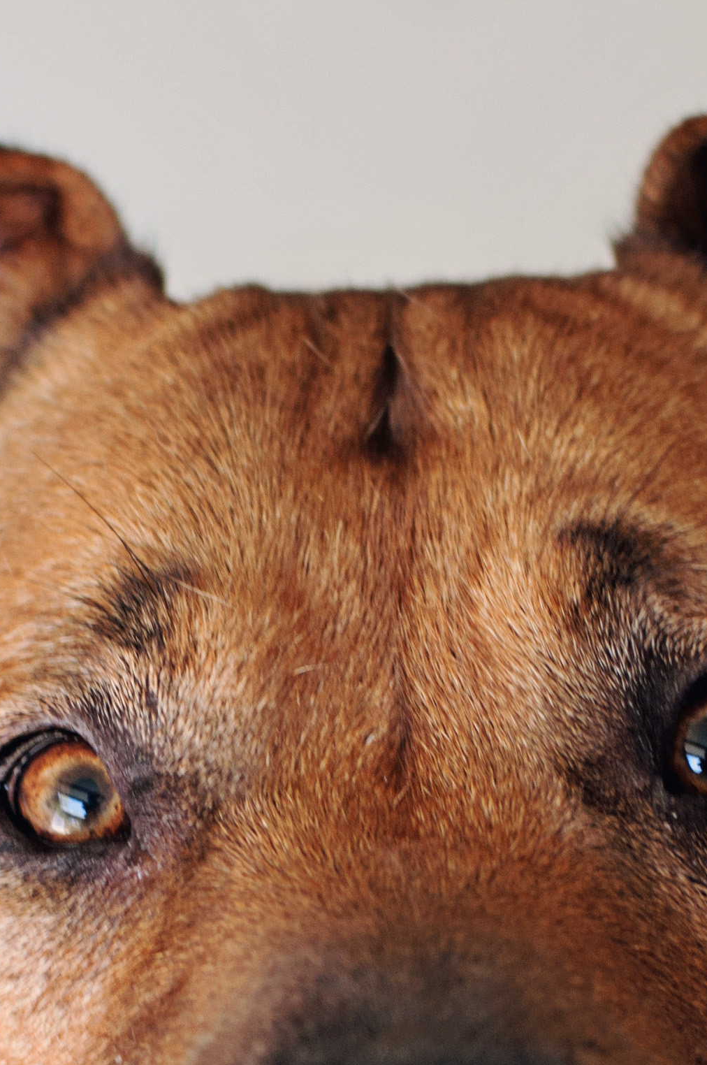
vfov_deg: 9.6
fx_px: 6232
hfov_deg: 6.5
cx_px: 292
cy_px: 1324
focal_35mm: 211
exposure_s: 1/80
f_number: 2.8
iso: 200
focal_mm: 50
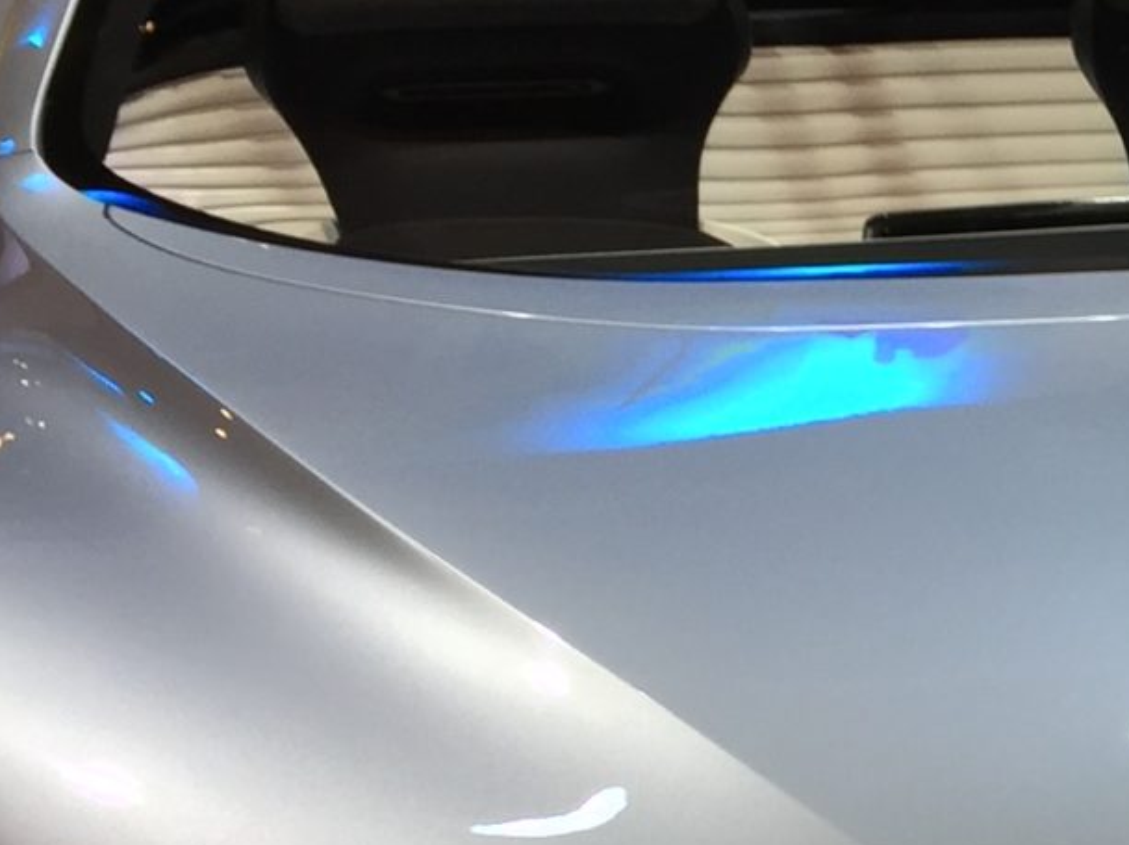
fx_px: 3977
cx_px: 1837
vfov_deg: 12.0
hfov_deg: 14.7
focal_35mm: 122
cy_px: 797
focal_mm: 4.15
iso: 32
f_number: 2.2
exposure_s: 1/40
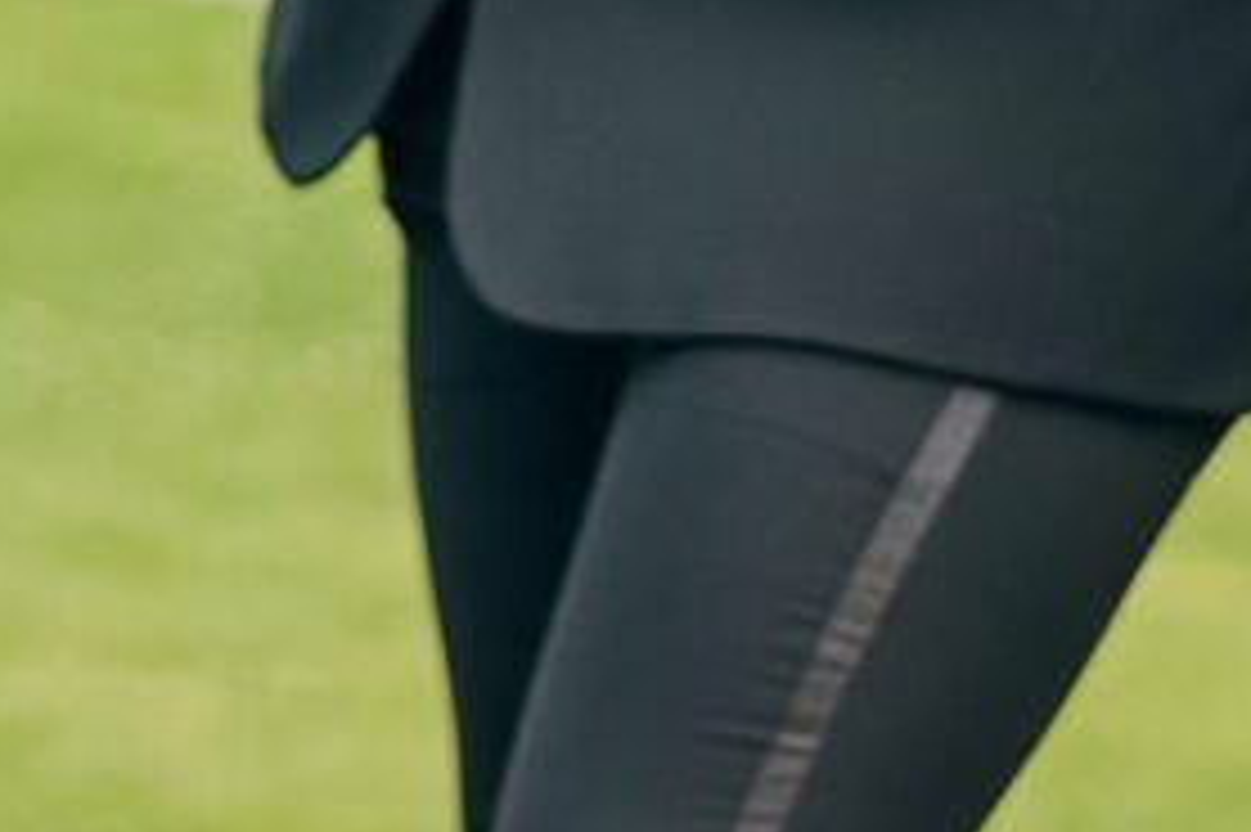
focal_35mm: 383
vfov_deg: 3.5
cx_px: -459
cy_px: -1129
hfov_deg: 5.3
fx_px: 13301
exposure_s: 1/1600
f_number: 1.4
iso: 100
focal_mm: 35
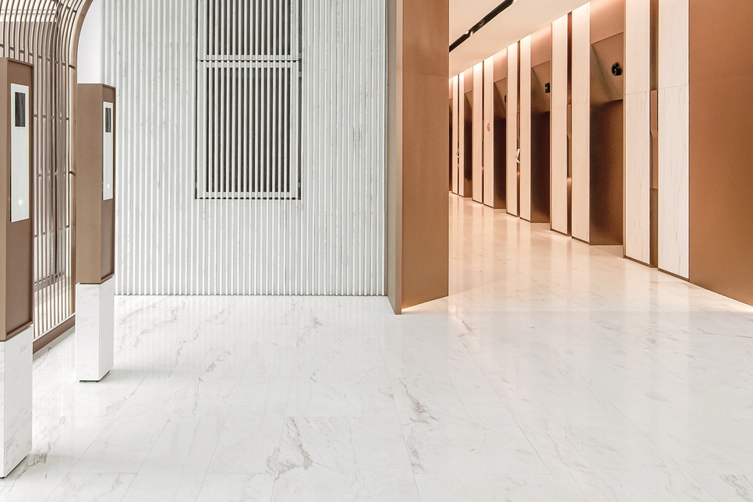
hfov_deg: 63.5
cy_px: 28
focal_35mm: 29
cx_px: 338
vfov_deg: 40.7
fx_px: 607
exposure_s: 1/5
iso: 250
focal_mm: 14
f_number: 11
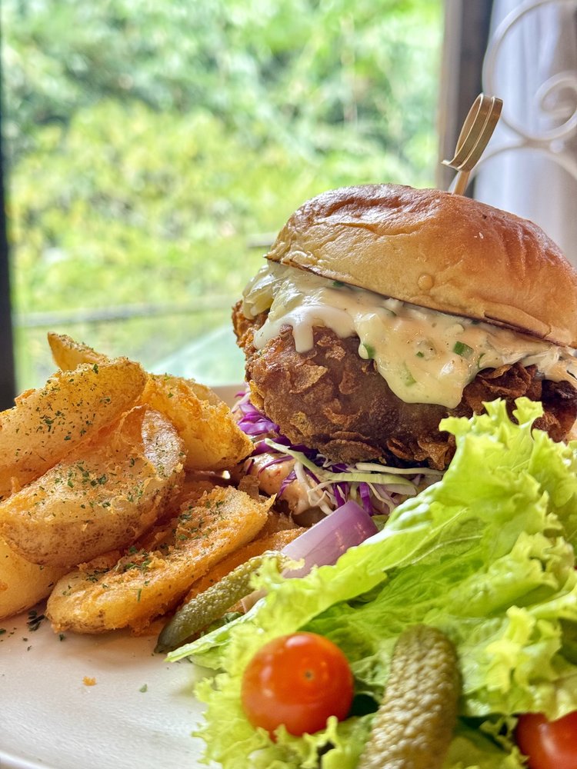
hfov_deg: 30.3
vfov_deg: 39.7
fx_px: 1067
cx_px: 288
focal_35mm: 48
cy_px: 384
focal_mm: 6.86
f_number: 1.78
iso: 200
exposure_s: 1/40
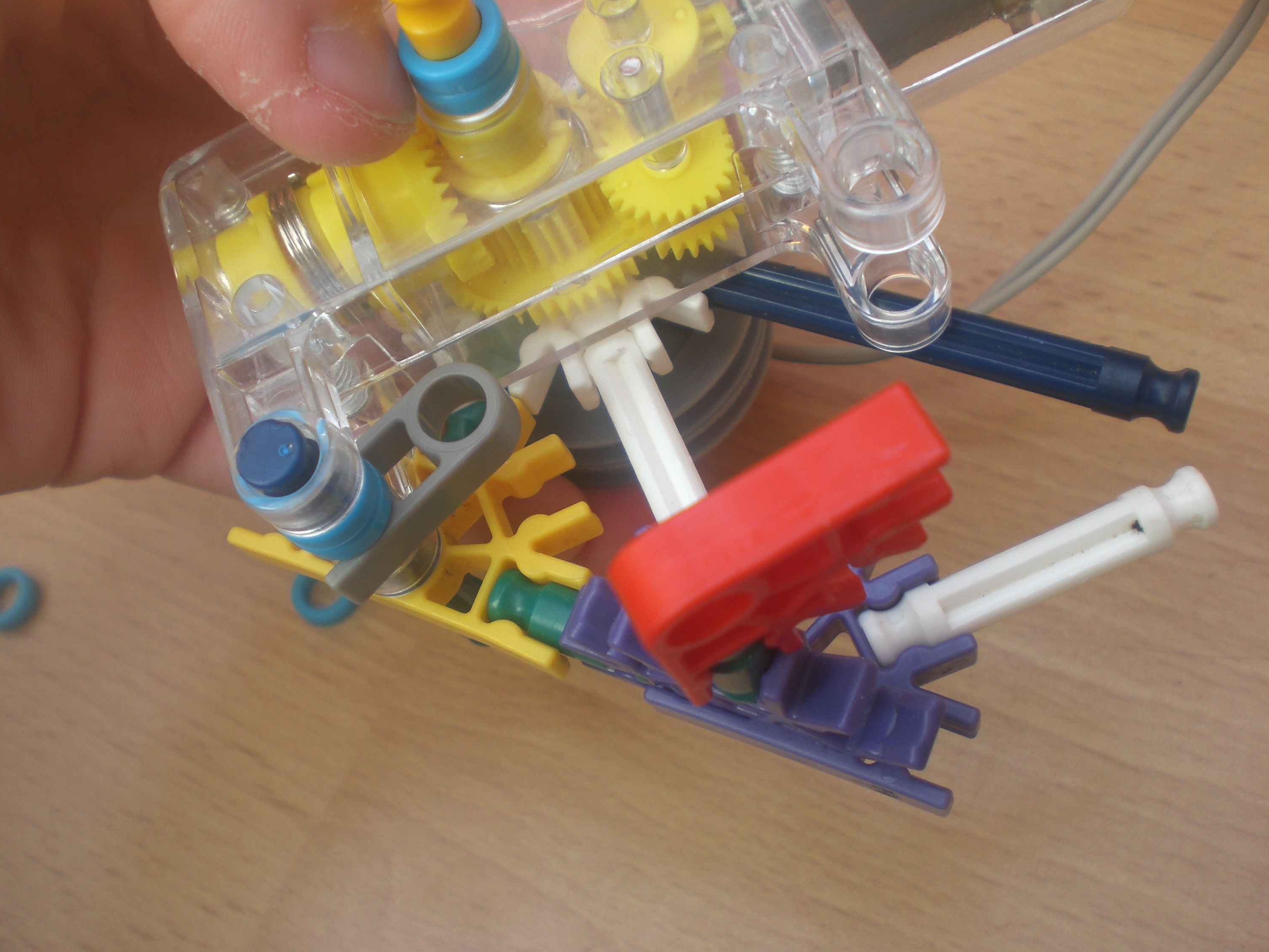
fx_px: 1430
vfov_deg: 36.8
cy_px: 477
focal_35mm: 39
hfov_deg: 47.9
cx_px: 642
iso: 50
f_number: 3.1
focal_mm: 6.3
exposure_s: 1/125
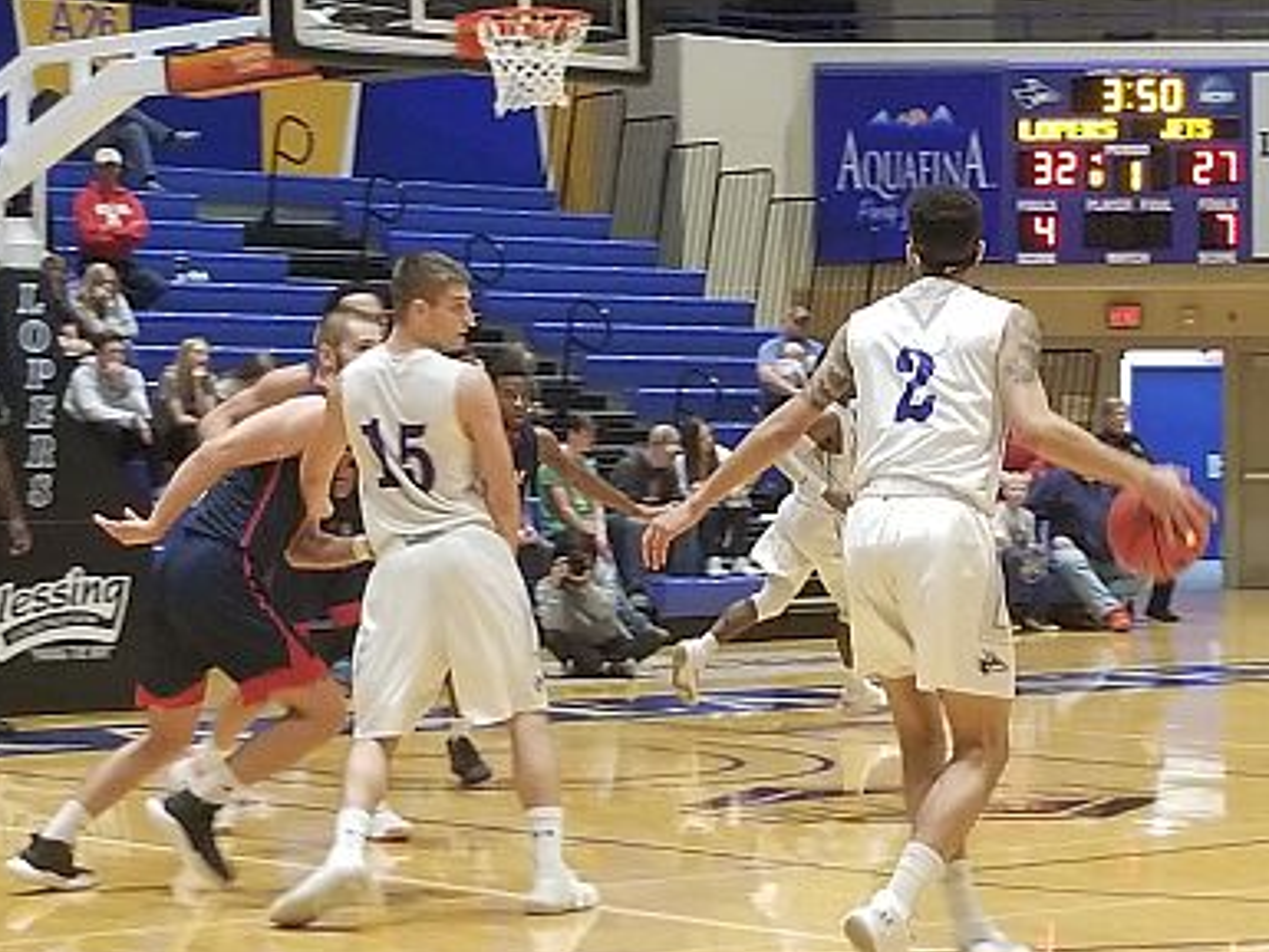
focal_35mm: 27
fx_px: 990
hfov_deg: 65.3
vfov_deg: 51.4
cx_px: 639
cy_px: 488
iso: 250
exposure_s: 1/100
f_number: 1.7
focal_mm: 4.25
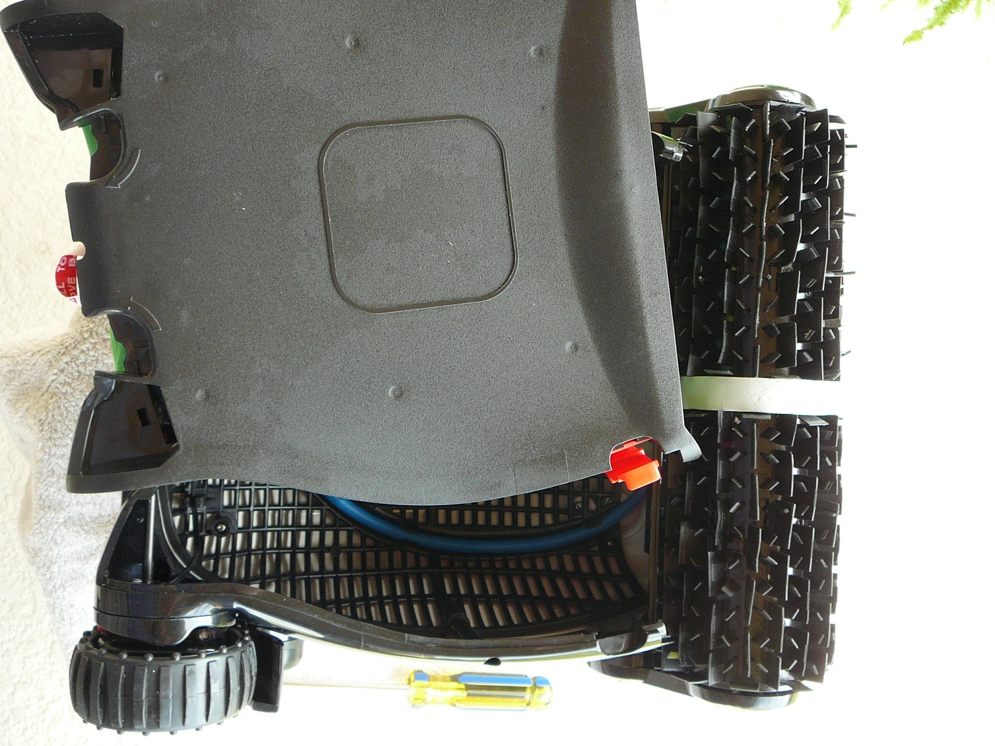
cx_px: 498
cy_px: 373
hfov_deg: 52.6
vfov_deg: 40.7
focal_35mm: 35
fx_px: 1006
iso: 100
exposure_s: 1/60
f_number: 2.8
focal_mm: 5.2
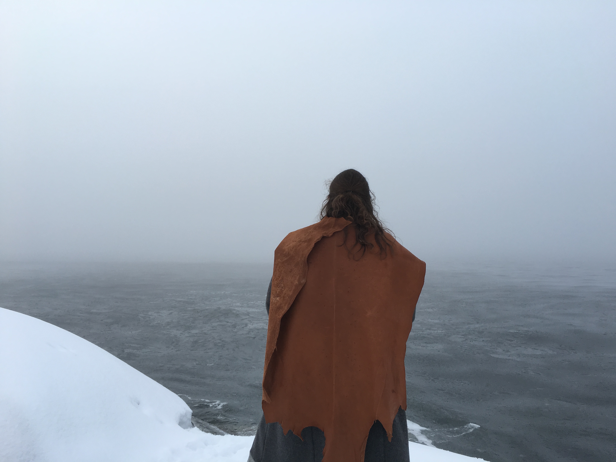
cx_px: 308
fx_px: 516
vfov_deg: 48.2
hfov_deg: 61.7
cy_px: 231
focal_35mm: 29
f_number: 2.2
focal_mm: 4.15
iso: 25
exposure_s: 1/519
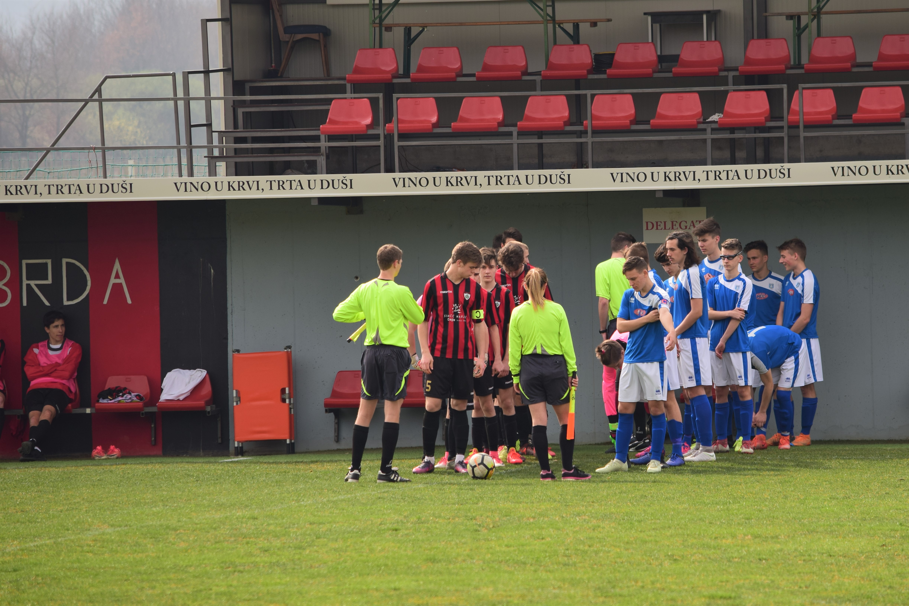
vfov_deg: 4.7
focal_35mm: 292
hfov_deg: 7.0
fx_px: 7385
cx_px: 454
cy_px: 303
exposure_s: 1/500
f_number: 5
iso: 100
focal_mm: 195
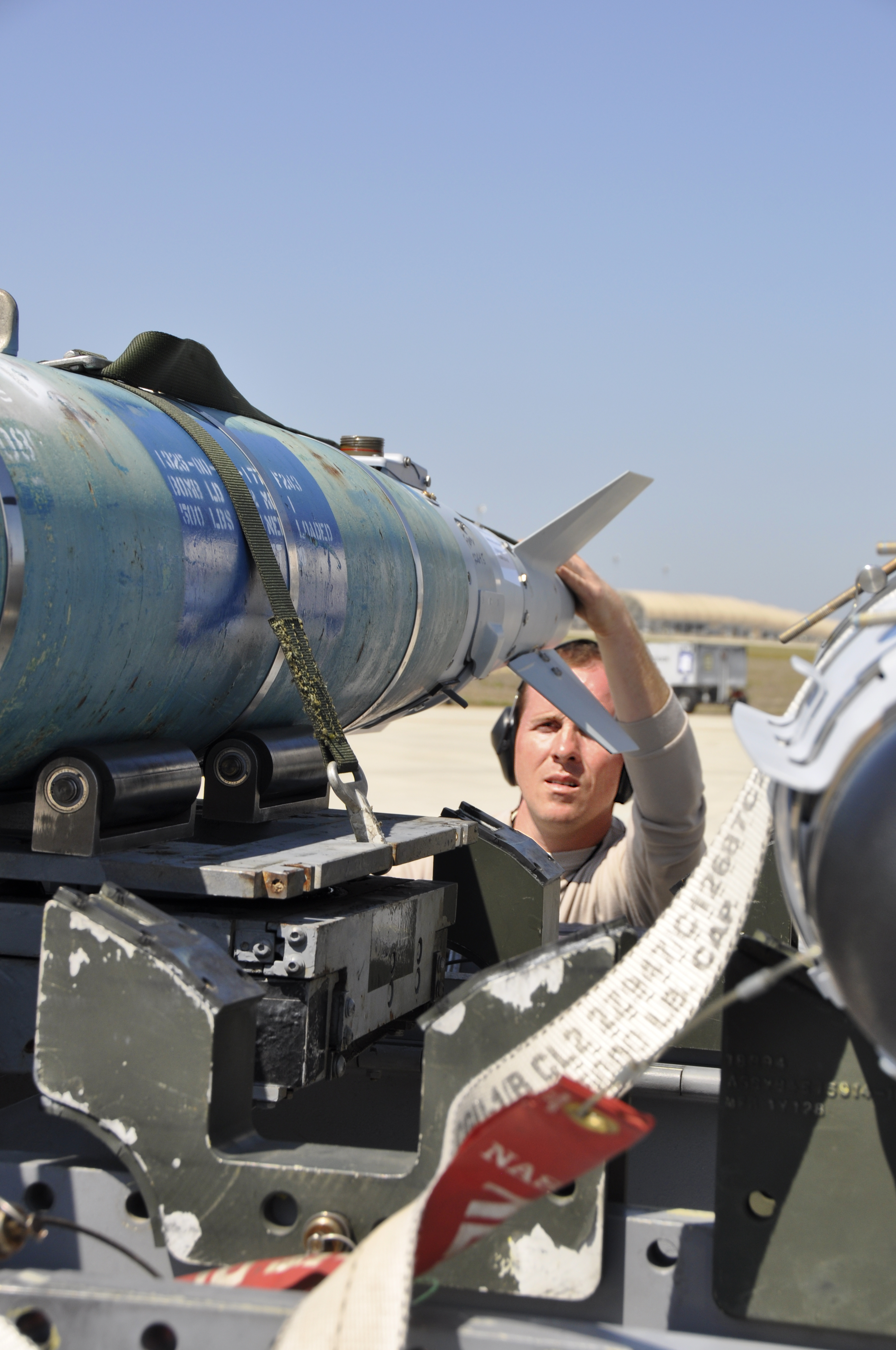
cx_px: 448
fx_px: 2807
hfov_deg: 18.1
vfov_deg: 27.0
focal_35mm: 75
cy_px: 675
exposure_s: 1/400
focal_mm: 50
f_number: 10
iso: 200
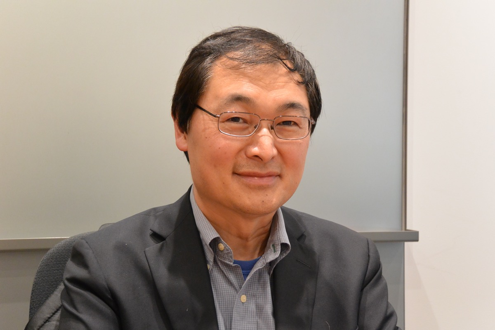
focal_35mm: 58
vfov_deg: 23.4
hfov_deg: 34.5
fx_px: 797
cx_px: 248
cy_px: 165
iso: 800
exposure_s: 1/30
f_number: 5
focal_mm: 21.6
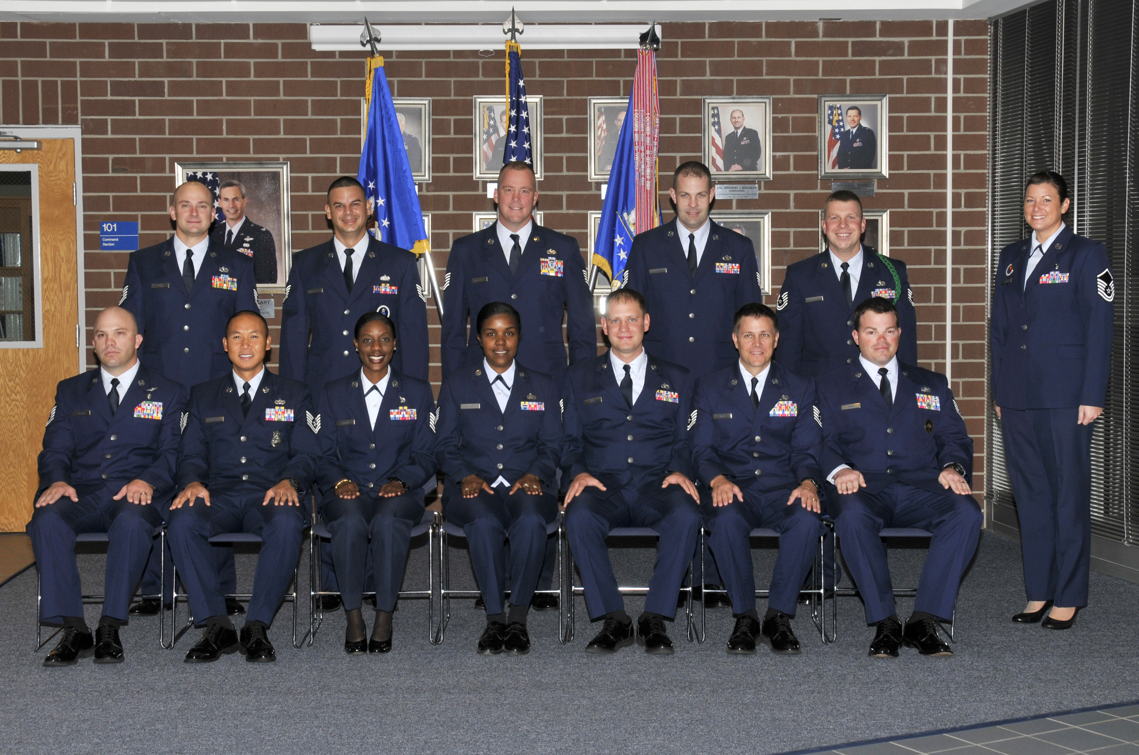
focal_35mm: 42
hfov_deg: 46.5
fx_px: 1327
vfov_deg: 31.8
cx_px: 570
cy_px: 378
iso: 200
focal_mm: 28
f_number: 9
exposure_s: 1/60
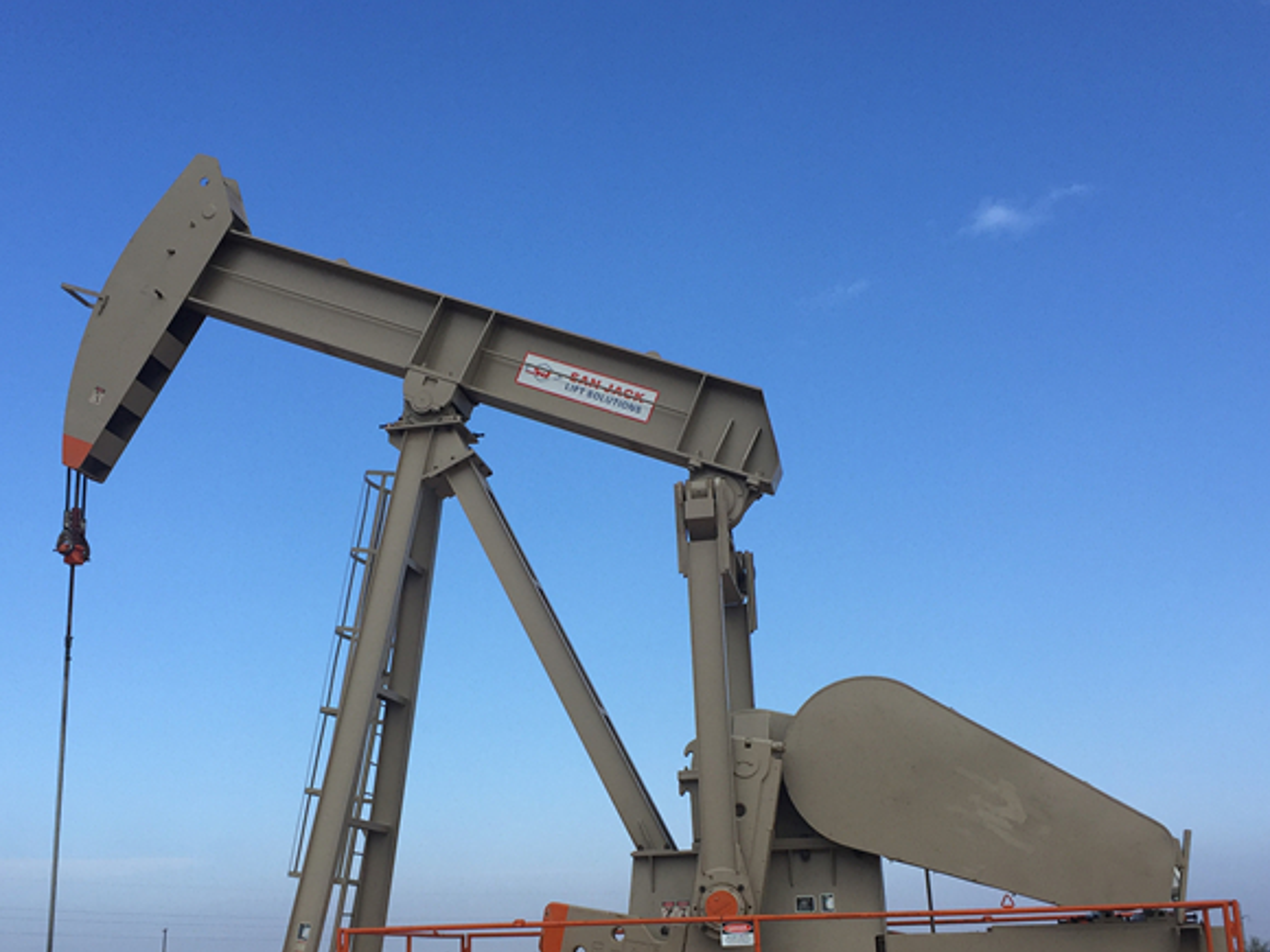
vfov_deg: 35.7
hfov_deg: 46.8
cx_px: 582
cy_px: 622
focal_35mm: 40
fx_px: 1468
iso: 32
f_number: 2.2
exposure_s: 1/1364
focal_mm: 4.15
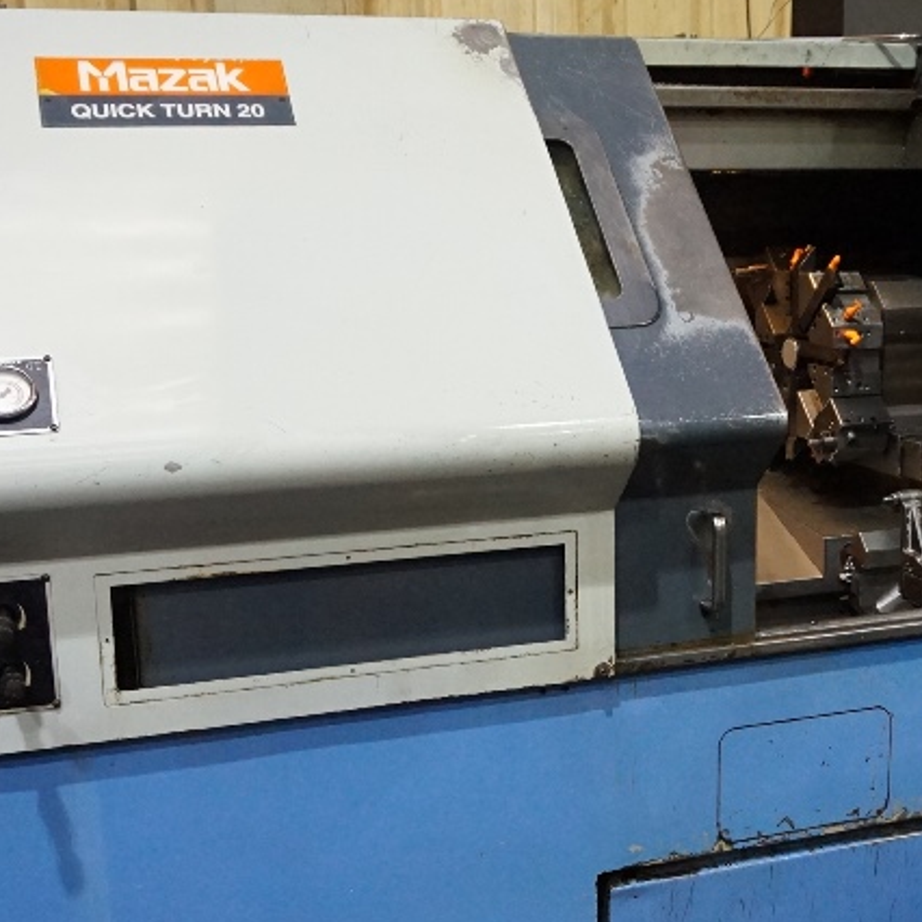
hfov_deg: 34.5
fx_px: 1477
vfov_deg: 34.6
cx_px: 580
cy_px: 531
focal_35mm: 49
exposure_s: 1/125
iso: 3200
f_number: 3.5
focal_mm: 16
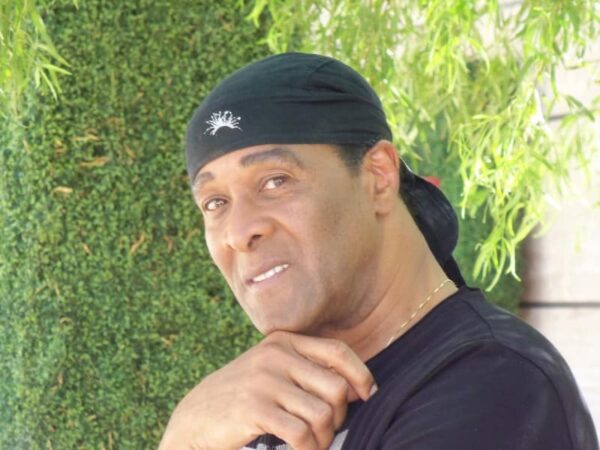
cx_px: 300
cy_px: 225
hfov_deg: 11.6
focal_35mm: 170
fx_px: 2947
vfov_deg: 8.7
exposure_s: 1/50
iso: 200
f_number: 5.1
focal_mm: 30.5
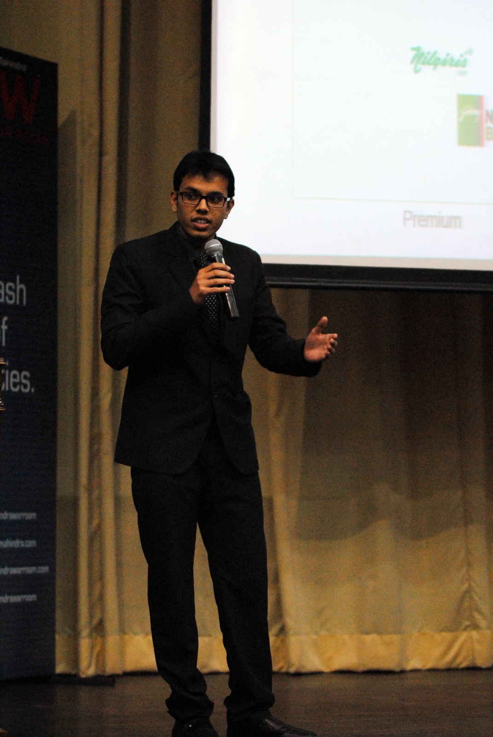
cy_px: 368
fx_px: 2519
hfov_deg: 11.2
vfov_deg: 16.6
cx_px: 246
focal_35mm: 123
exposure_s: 1/80
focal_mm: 82
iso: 1600
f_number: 2.8
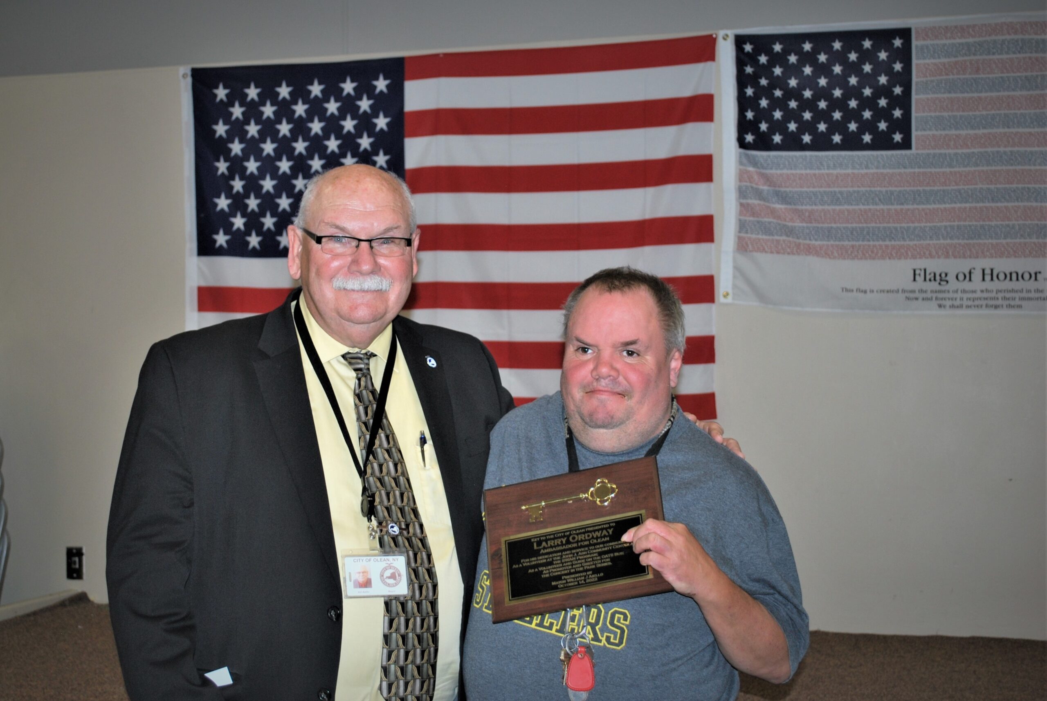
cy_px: 350
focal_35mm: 51
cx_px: 524
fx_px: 1485
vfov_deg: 26.6
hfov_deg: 38.8
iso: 200
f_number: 5
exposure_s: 1/60
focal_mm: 34
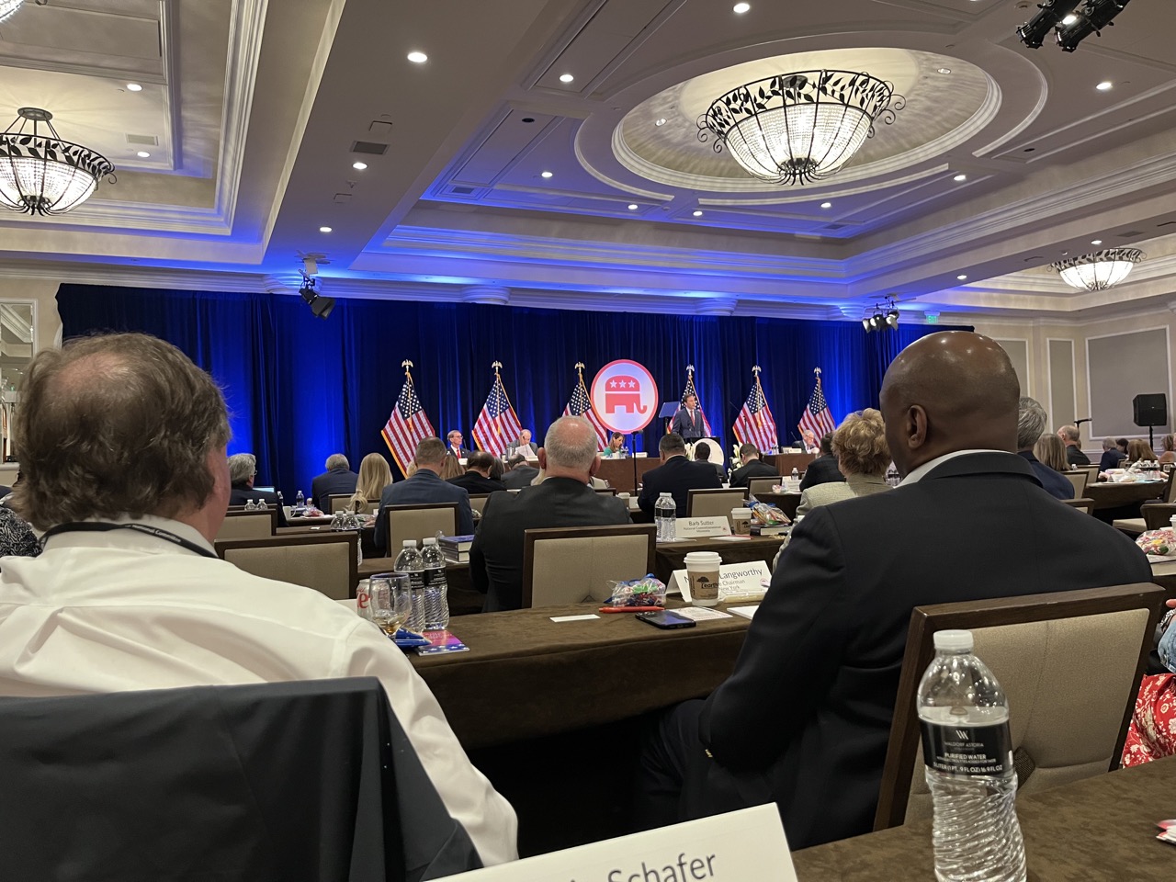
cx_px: 588
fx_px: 883
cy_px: 441
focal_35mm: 26
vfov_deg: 53.1
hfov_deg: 67.3
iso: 320
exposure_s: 1/60
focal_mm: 5.1
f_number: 1.6
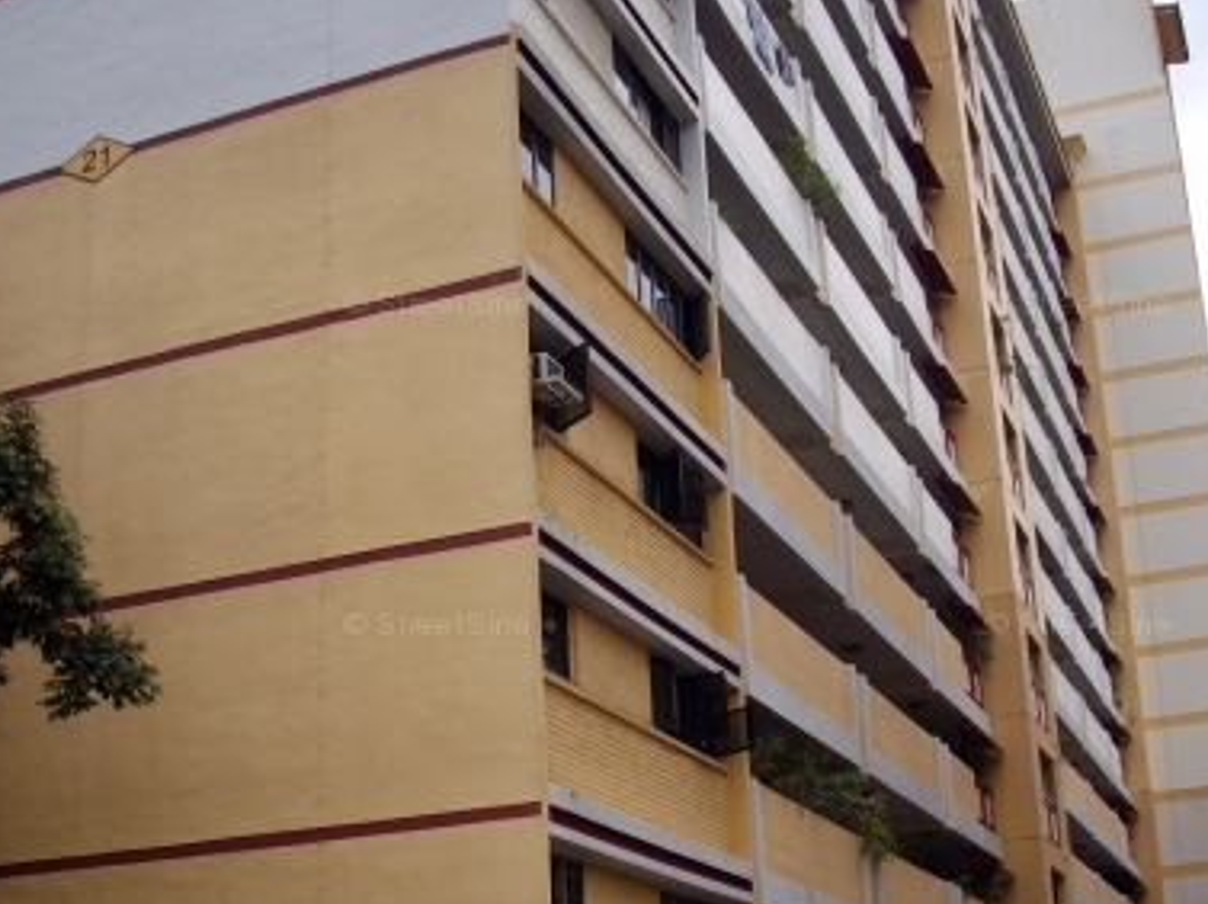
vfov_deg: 26.8
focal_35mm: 54
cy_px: 628
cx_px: 583
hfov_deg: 35.6
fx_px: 1883
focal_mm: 6.2
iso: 80
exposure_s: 1/160
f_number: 5.6
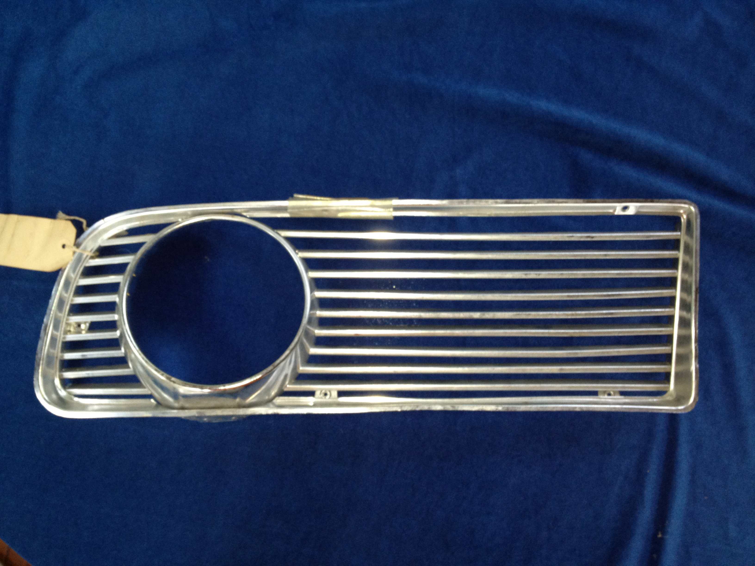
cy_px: 283
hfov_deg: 52.6
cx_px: 378
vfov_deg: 40.7
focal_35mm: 35
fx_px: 763
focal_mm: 4.28
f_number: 2.4
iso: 160
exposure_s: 1/20
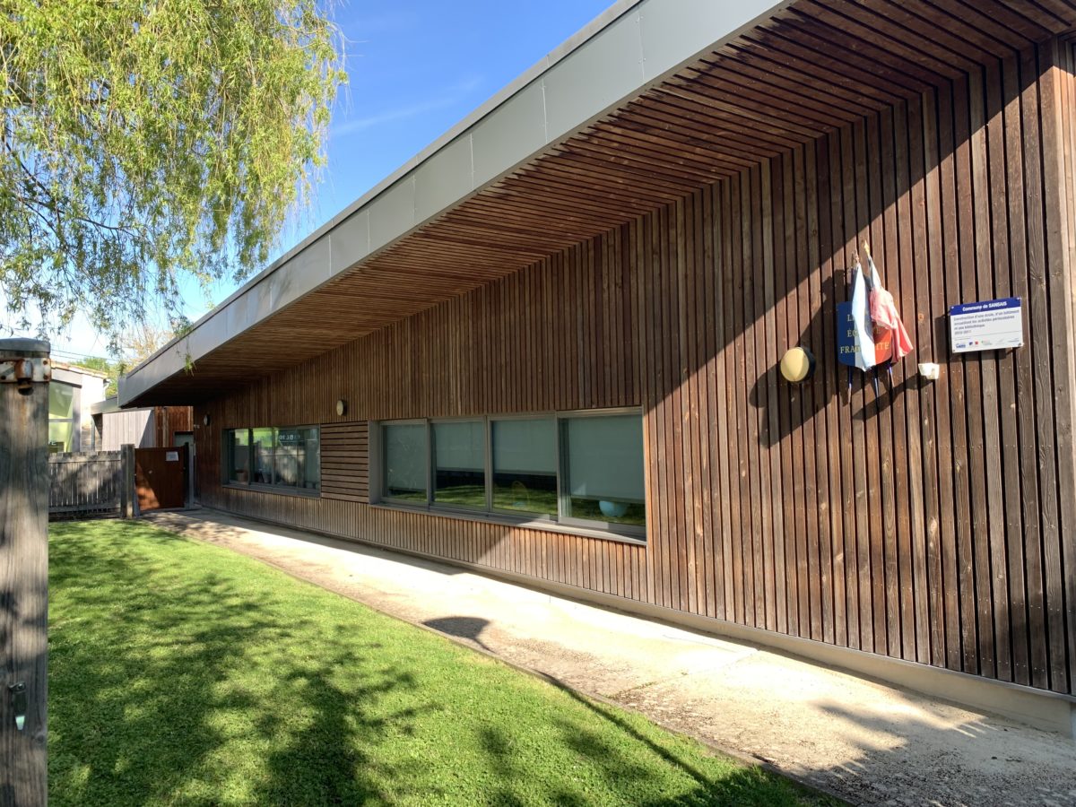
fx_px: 808
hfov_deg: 67.3
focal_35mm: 26
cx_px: 538
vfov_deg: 53.1
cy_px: 404
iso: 25
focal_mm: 4.25
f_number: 1.8
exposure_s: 1/191
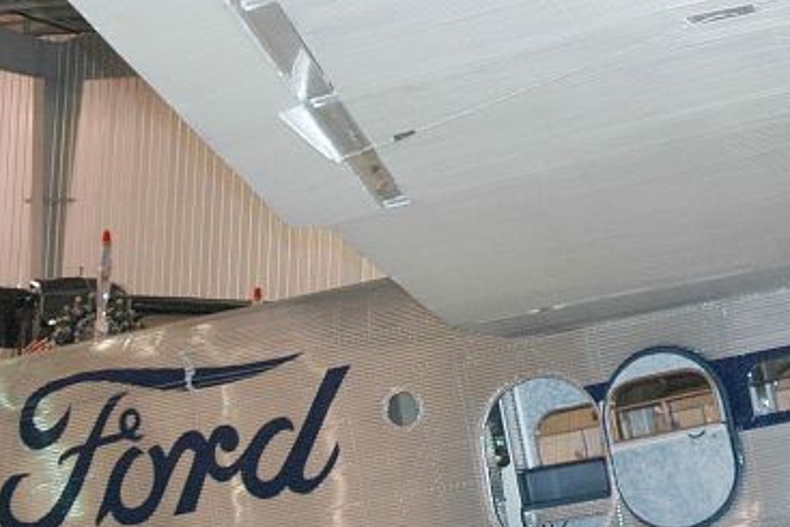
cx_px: 514
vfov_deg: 14.9
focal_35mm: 92
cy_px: 233
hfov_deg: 22.1
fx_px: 2020
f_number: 4
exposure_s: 1/60
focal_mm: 22
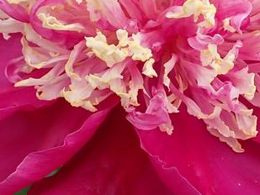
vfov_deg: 15.3
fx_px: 729
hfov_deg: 20.1
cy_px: 86
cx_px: 185
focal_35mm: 97
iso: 100
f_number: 3.2
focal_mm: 5.4
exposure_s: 1/500
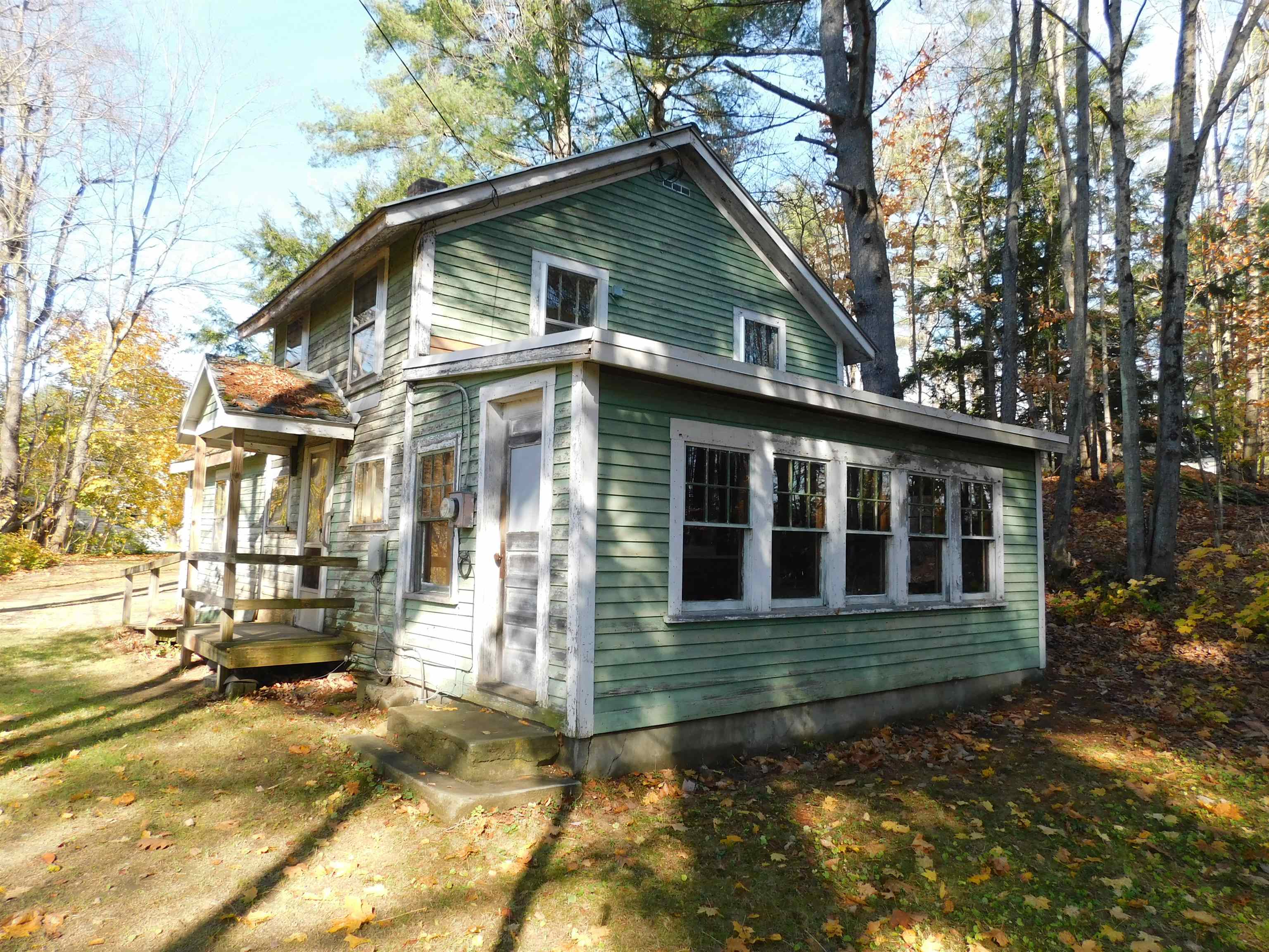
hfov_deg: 73.9
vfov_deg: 58.9
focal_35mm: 23
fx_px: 843
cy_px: 476
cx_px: 634
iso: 125
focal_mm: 4
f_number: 3
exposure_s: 1/320
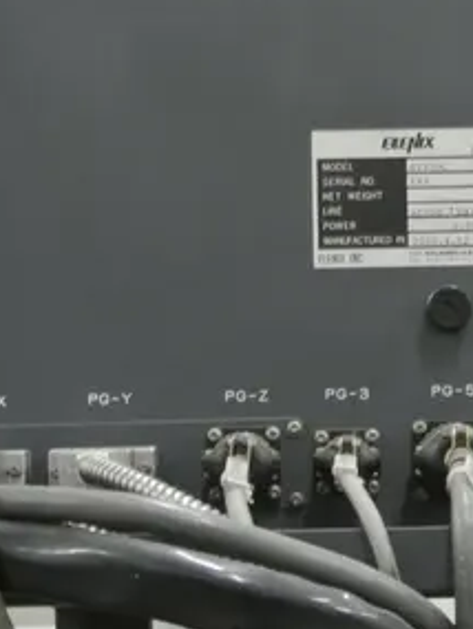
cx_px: 323
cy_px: 243
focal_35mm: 114
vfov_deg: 17.2
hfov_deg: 13.0
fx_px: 2075
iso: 800
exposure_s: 1/20
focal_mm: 16.9
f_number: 4.5
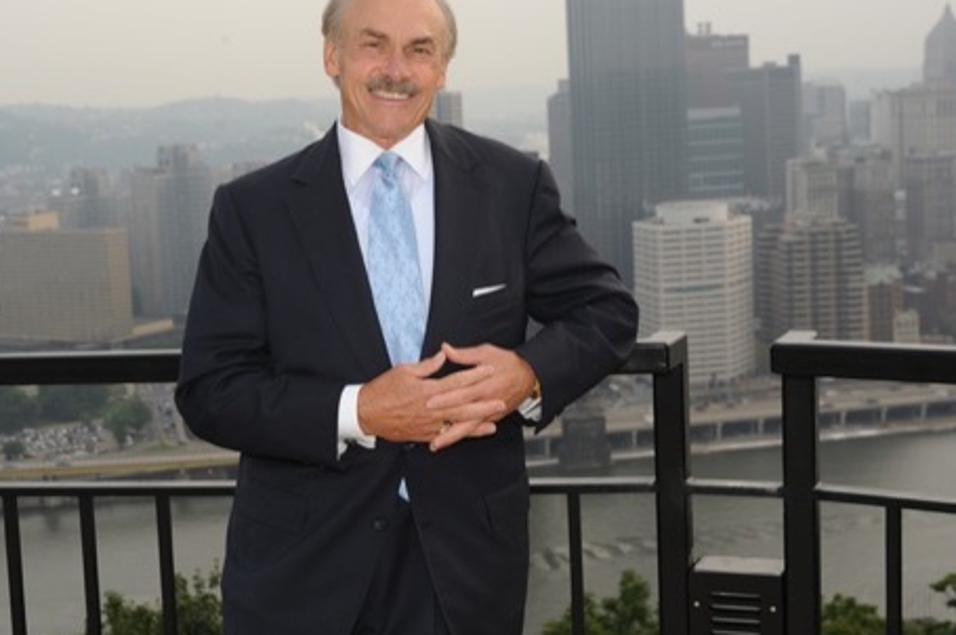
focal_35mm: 99
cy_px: 293
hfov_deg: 20.6
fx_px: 2625
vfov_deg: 13.8
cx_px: 366
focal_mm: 75
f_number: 8
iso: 200
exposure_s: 1/250
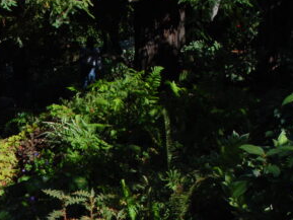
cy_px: 265
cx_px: -75
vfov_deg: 11.4
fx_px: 1084
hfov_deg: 14.8
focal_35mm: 128
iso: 200
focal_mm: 32
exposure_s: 1/250
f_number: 10
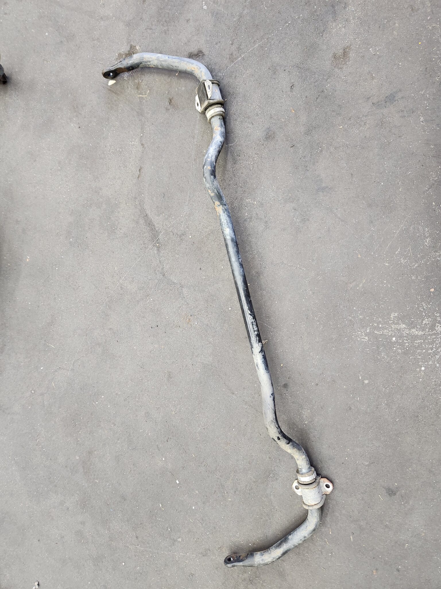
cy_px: 294
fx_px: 391
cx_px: 220
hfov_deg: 58.9
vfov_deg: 73.9
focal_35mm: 23
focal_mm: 5.4
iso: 250
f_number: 1.8
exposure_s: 1/120
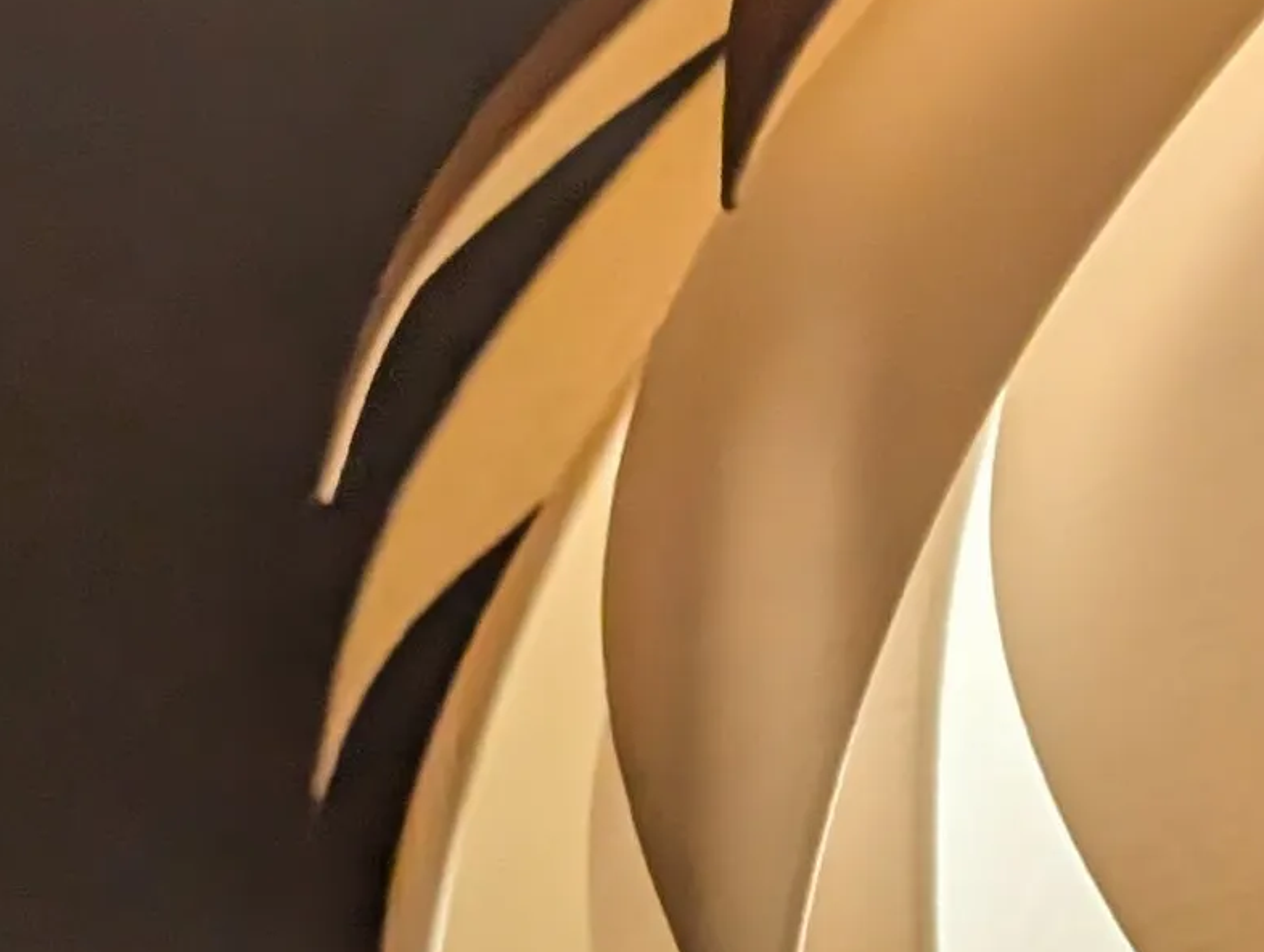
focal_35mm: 247
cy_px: 271
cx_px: 2095
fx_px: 9033
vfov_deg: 6.0
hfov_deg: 7.8
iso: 124
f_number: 1.68
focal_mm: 6.9
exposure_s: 1/100
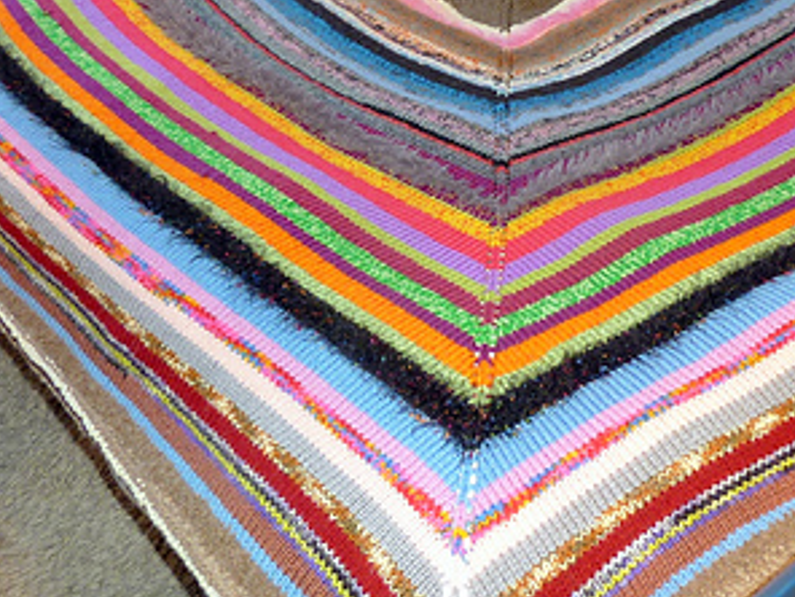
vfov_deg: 26.7
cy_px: 148
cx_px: 516
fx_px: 1240
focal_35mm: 54
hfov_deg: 35.3
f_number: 3.3
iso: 100
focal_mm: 4.1
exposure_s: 1/8
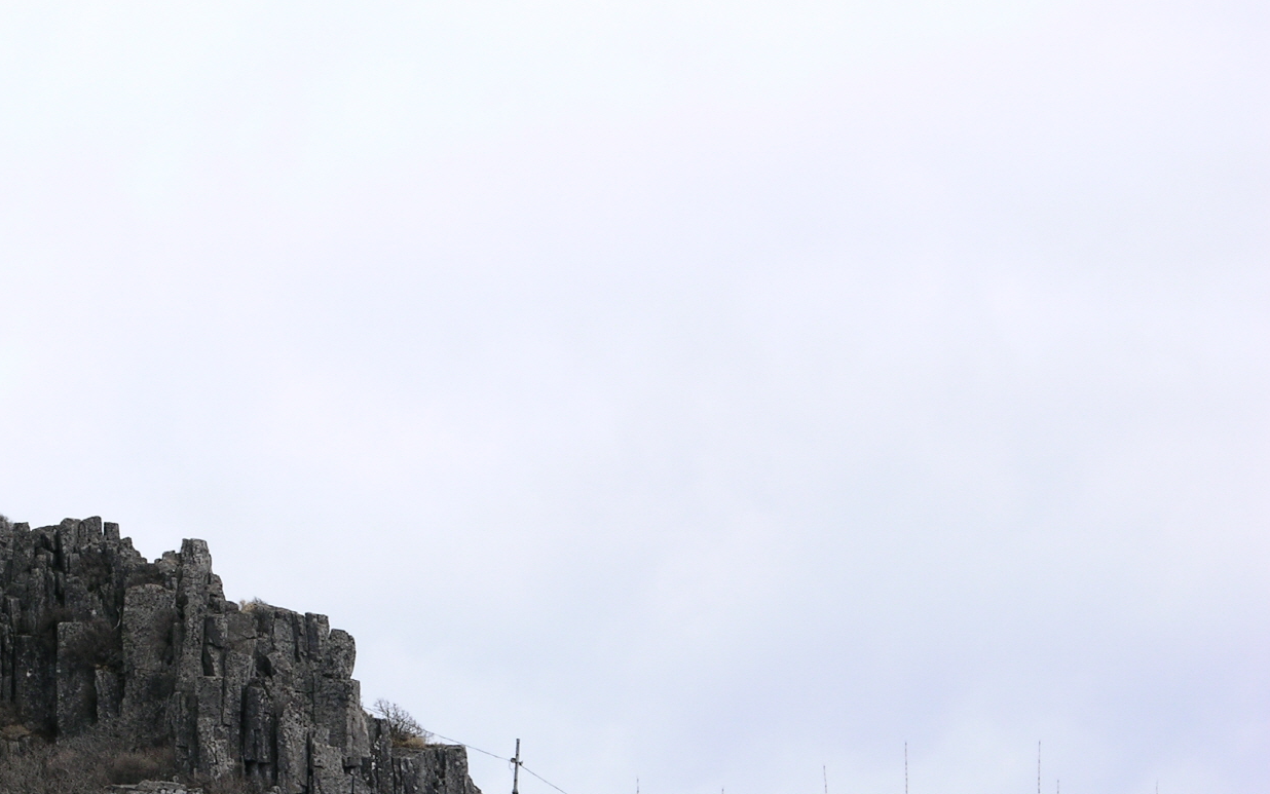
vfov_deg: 6.1
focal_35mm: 214
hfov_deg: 9.8
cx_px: 286
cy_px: 678
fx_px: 7408
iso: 50
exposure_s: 1/186
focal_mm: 31.9
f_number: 6.7
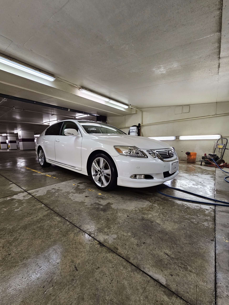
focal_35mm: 13
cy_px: 152
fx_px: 115
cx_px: 114
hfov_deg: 89.9
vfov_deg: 106.2
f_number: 2.2
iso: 160
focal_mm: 2.2
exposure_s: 1/60
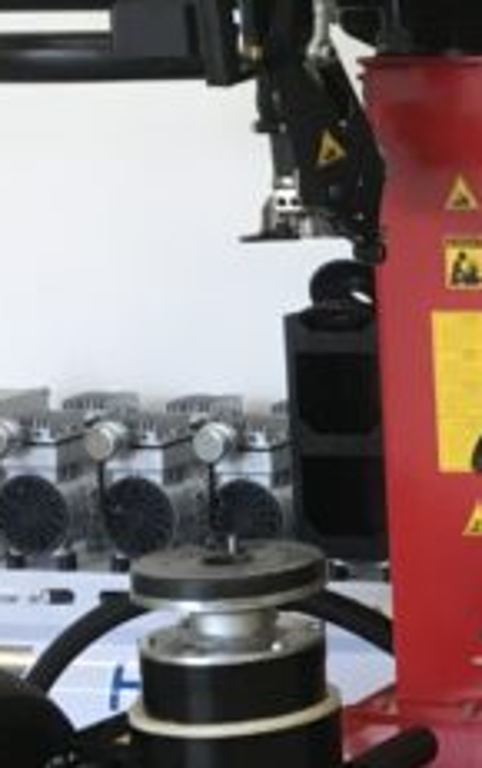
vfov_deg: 15.3
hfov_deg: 9.2
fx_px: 2850
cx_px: 888
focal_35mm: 136
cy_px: 319
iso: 40
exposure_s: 1/33
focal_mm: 4.15
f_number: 2.2
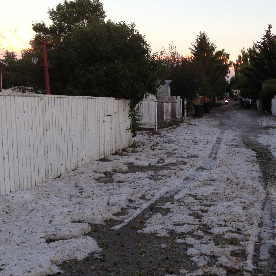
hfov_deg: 28.6
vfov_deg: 29.4
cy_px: 172
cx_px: 237
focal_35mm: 58
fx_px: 523
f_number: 2.4
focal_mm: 4.13
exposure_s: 1/120
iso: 80
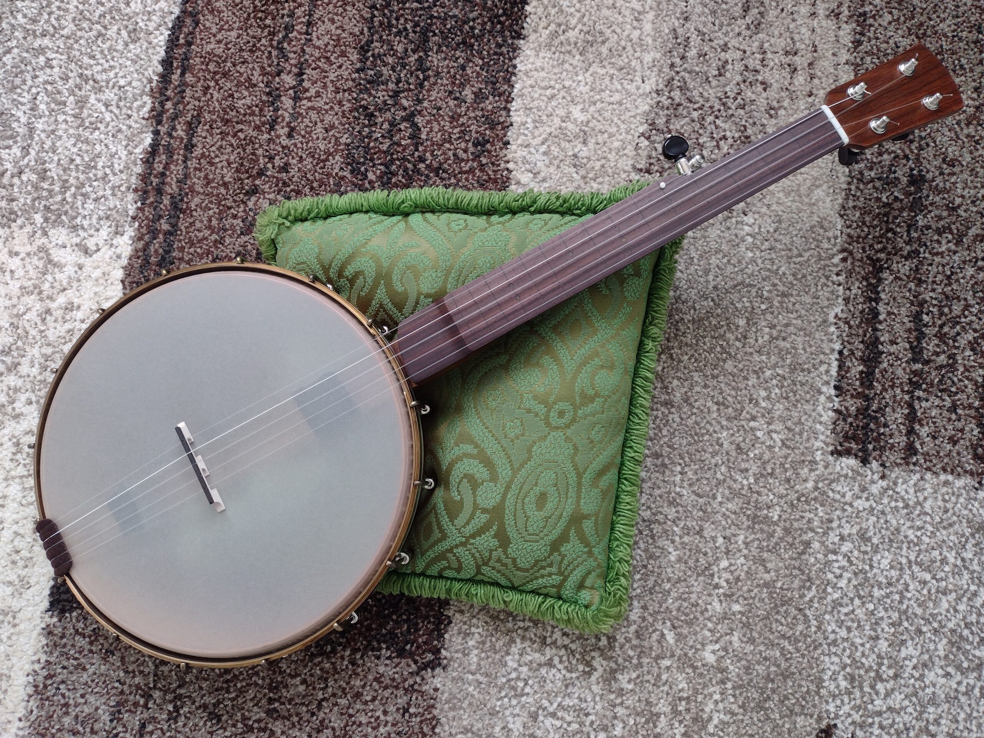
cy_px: 369
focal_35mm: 27
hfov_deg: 65.3
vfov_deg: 51.4
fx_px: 768
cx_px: 492
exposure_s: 1/60
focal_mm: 4.71
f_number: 1.7
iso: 188
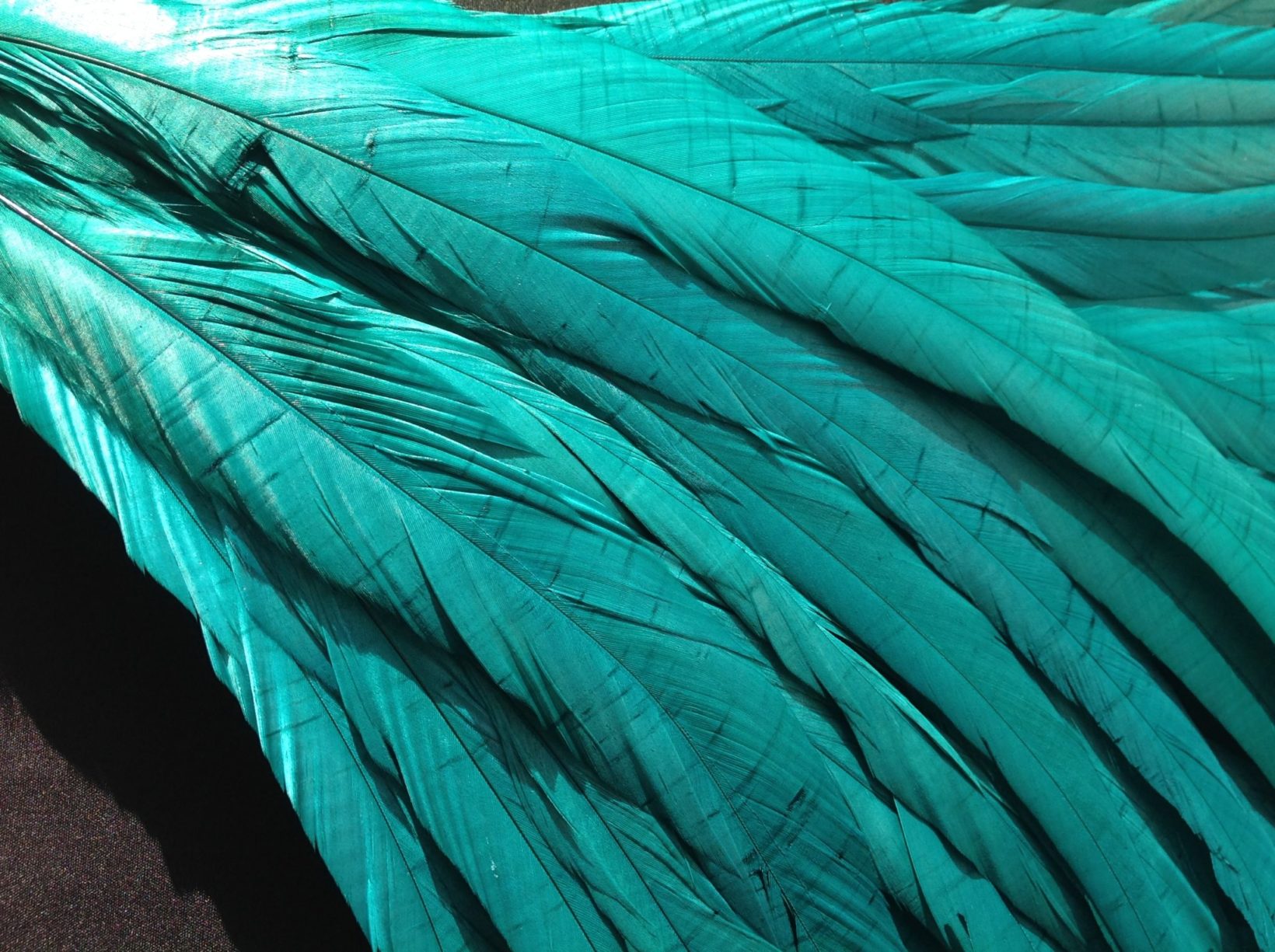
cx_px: 638
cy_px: 476
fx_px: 1287
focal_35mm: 35
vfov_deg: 40.6
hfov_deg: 52.7
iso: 50
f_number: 2.4
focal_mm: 4.28
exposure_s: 1/657
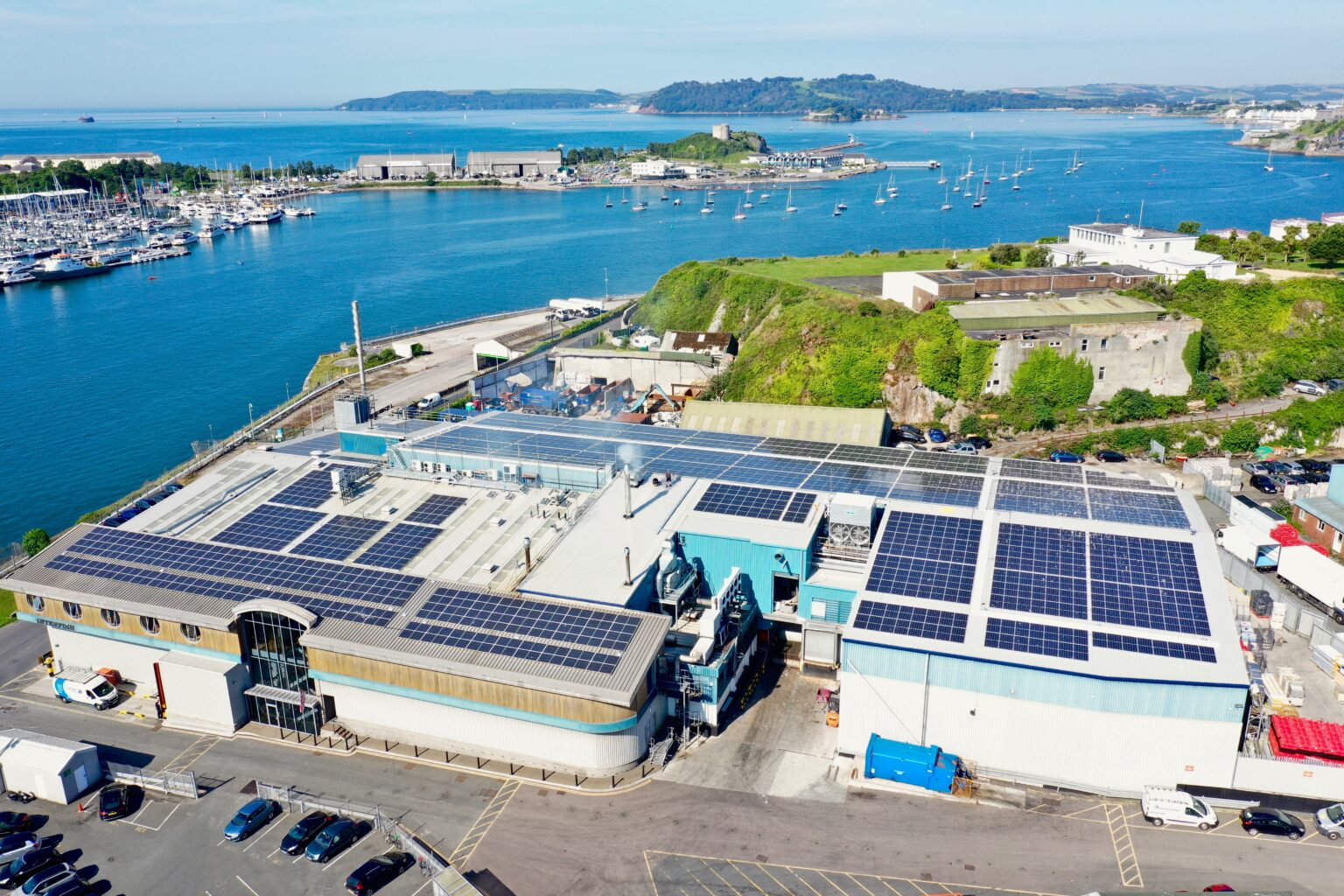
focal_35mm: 28
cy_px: 448
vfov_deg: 46.4
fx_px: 1045
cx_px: 672
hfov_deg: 65.5
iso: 100
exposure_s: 1/240
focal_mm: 10.26
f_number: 6.3
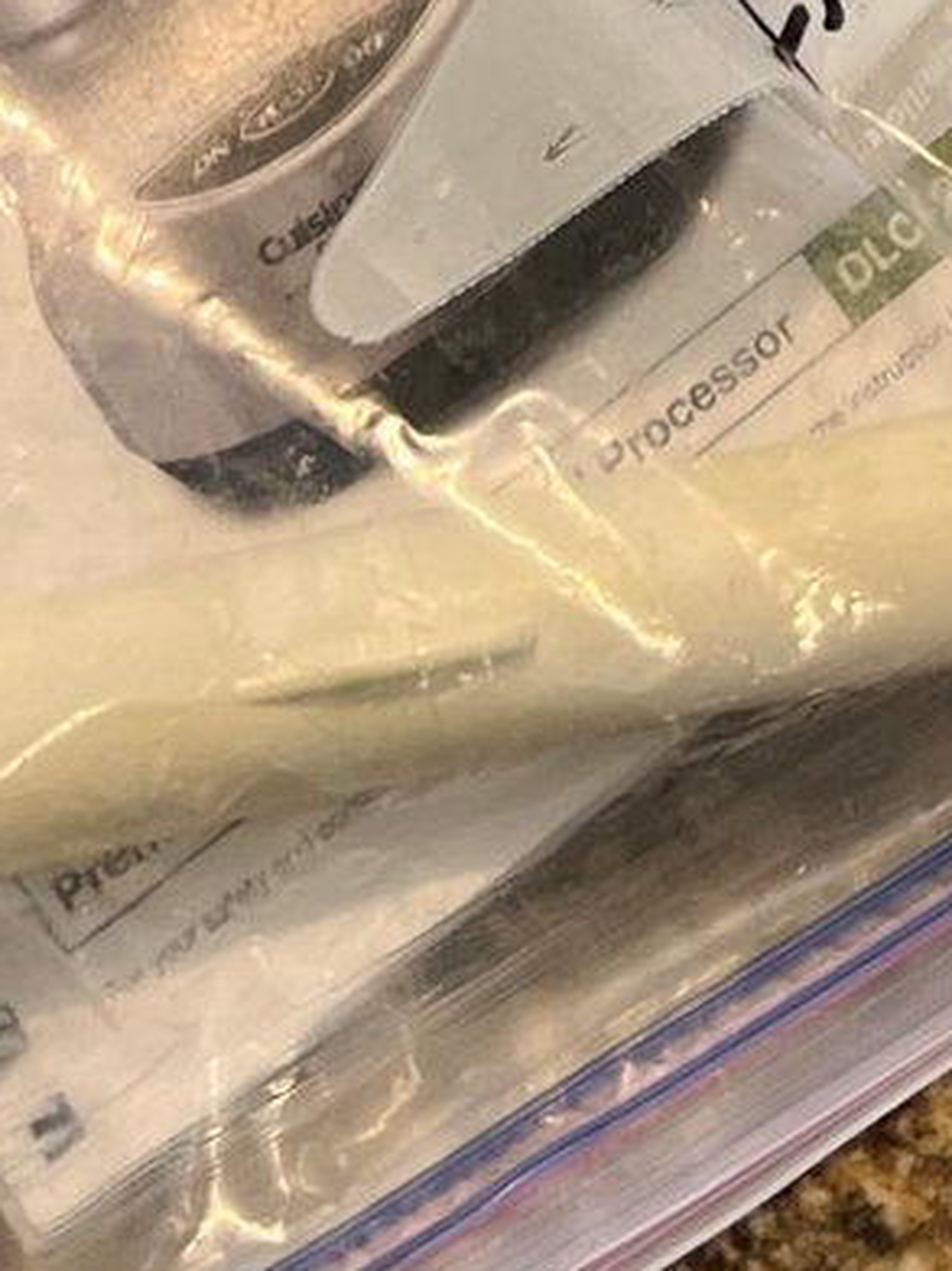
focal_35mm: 133
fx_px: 4880
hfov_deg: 11.1
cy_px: -1703
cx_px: 718
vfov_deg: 12.1
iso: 80
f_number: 1.5
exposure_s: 1/120
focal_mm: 5.7
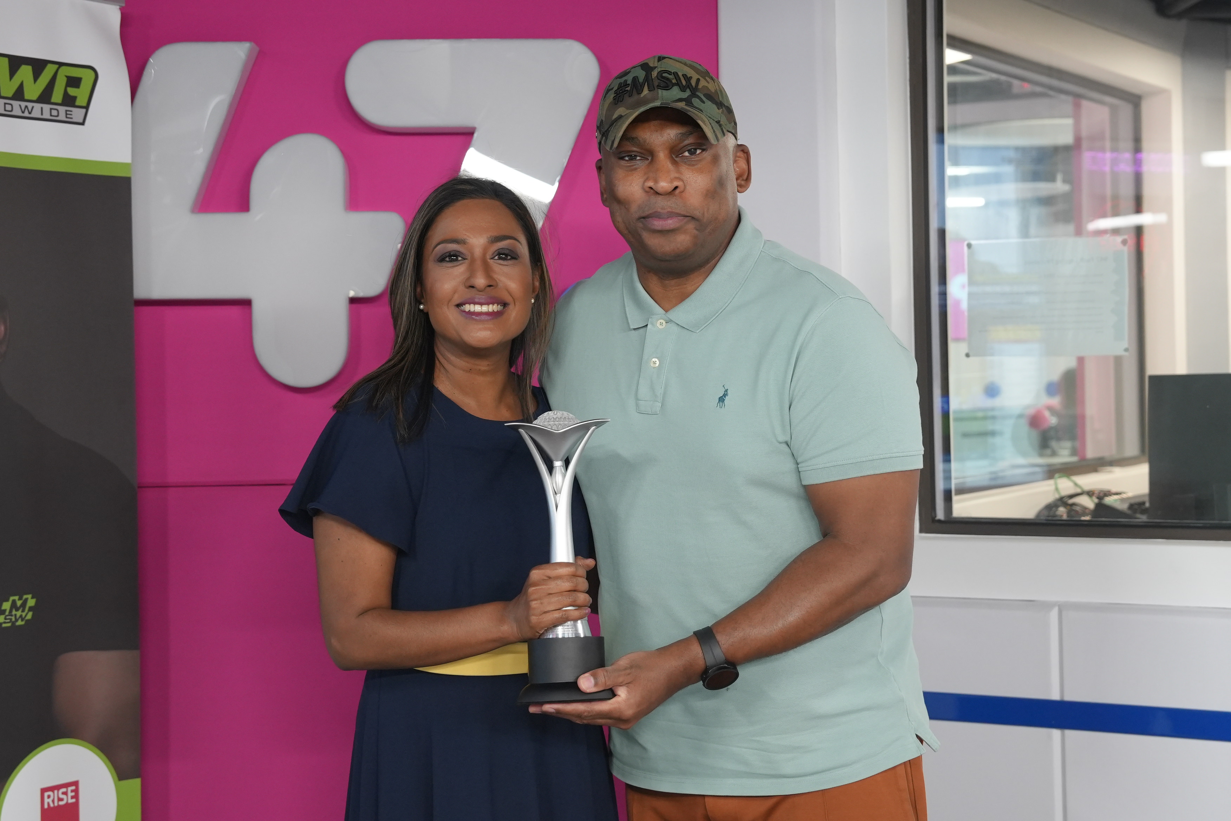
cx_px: 616
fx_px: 2086
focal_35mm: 61
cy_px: 410
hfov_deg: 32.9
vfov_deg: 22.3
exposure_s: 1/160
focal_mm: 41
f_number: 4
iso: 1250
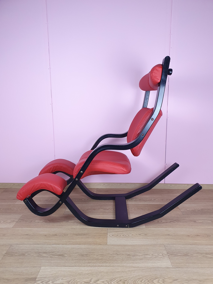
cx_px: 106
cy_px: 142
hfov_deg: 53.1
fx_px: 213
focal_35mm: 26
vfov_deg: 67.3
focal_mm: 4.32
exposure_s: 1/100
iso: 250
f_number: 2.4
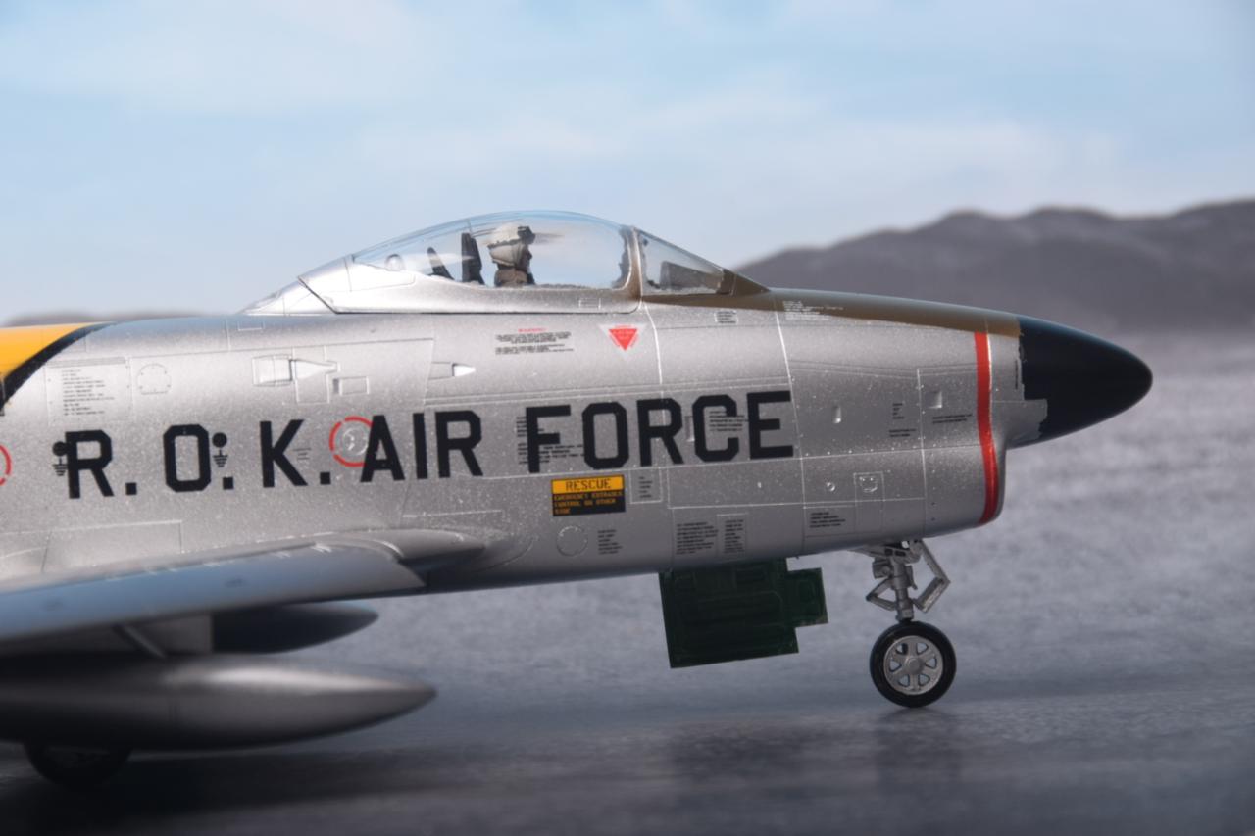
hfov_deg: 6.9
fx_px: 10456
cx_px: 628
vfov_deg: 4.6
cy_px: 418
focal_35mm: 300
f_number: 11
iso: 200
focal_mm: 200
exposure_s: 1/200
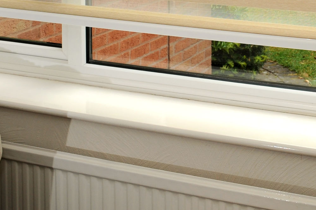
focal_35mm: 72
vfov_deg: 17.1
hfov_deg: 27.1
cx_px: 283
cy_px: -101
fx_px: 631
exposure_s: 1/160
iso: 400
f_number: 5.6
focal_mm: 24
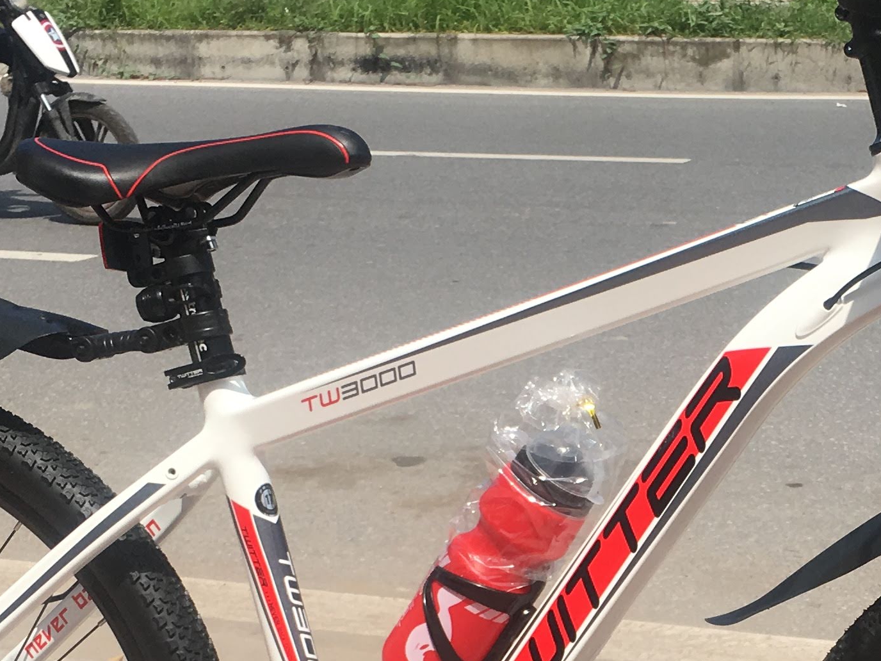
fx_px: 2163
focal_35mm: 85
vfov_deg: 17.0
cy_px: 663
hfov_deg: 22.5
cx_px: 766
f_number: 2.2
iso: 25
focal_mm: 4.15
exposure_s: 1/2137
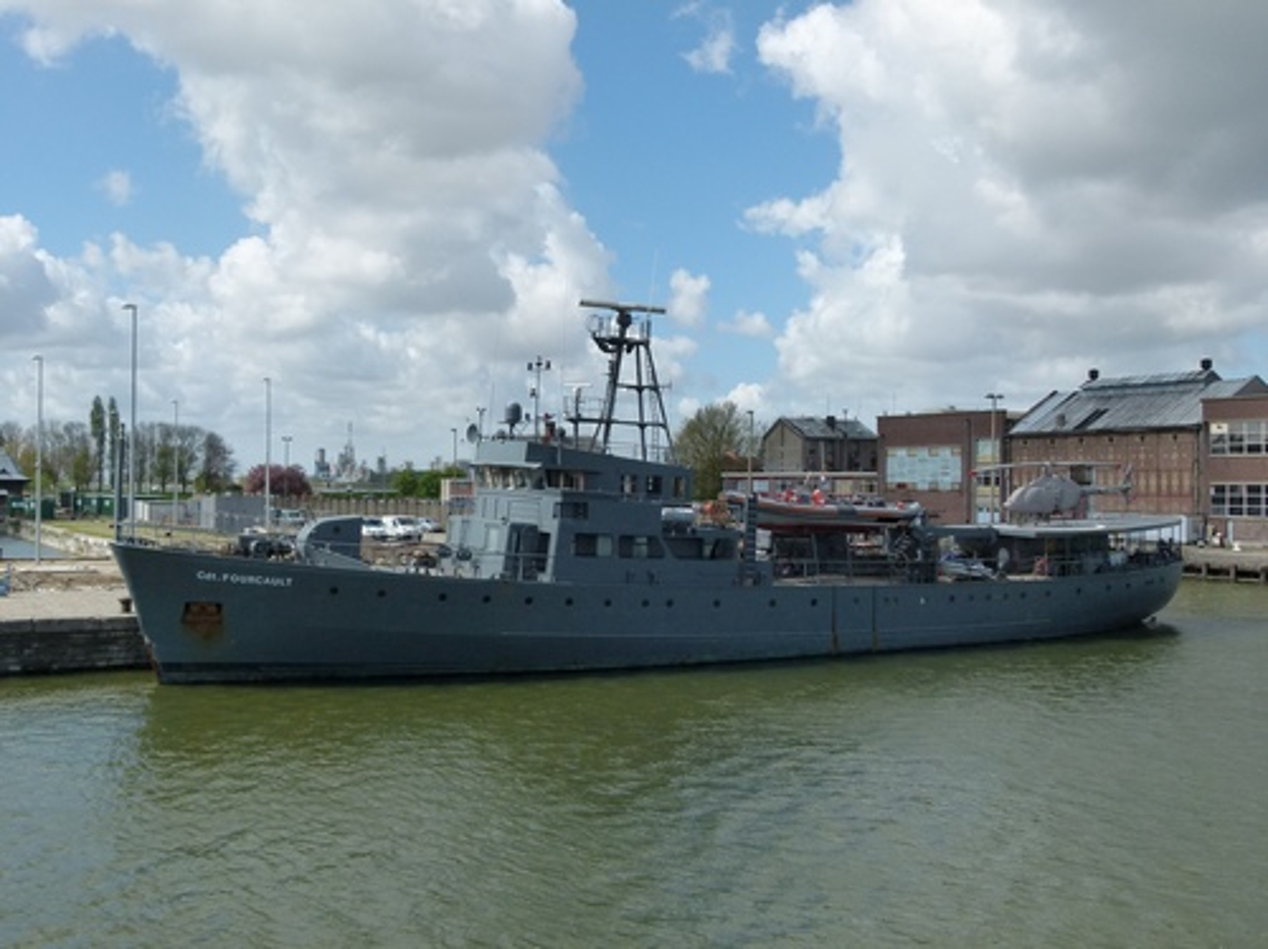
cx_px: 634
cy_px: 474
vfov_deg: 38.6
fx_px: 1354
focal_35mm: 37
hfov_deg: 50.2
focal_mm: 6.7
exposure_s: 1/1000
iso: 160
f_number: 4
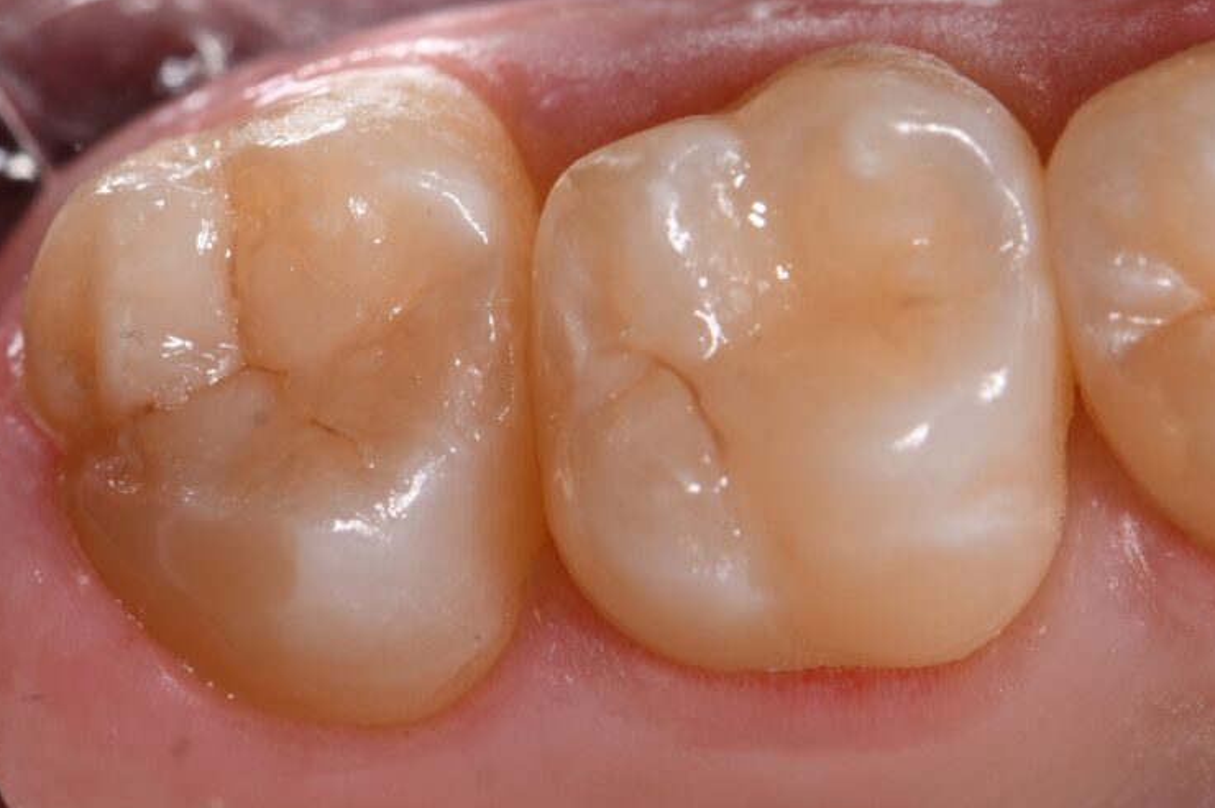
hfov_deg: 12.6
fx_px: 5496
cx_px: 619
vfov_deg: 8.4
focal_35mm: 163
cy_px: 402
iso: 200
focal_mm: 105
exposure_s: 1/160
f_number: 32
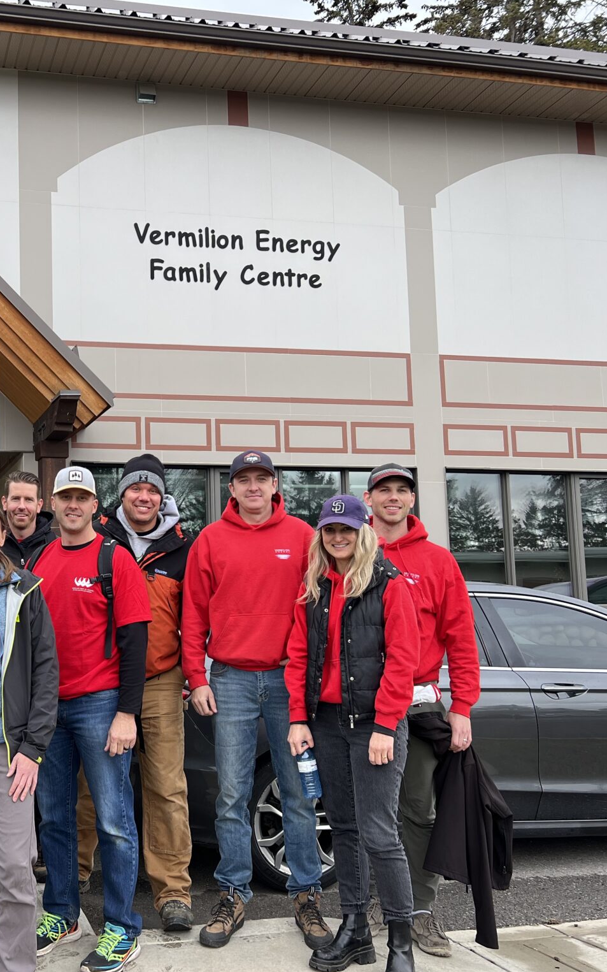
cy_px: 488
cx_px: 66
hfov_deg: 32.8
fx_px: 979
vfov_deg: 52.8
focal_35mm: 37
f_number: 1.5
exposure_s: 1/327
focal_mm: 5.7
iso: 50
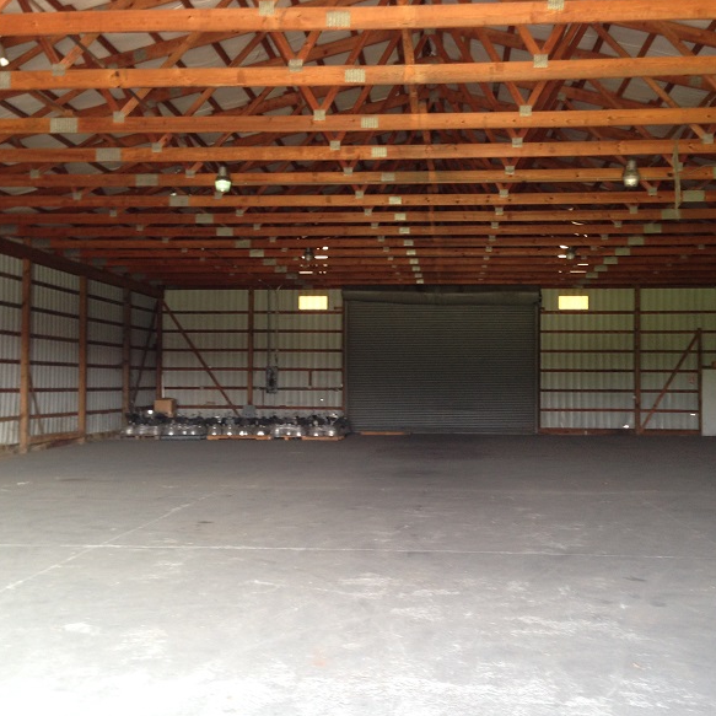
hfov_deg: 41.8
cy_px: 359
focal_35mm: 40
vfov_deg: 41.9
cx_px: 384
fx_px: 936
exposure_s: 1/20
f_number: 2.4
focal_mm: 4.12
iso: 80
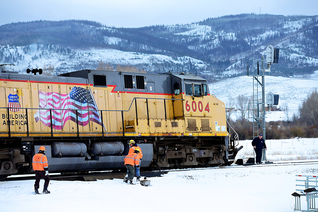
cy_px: 106
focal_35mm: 116
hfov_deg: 17.6
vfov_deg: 11.8
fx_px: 1025
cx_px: 159
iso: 400
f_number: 4
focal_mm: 116
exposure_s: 1/1600
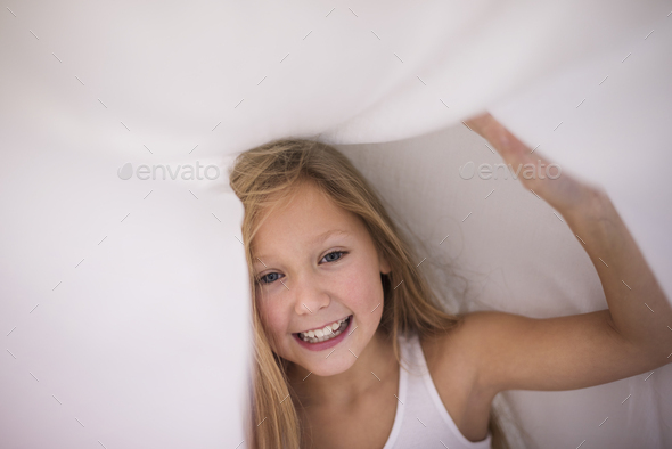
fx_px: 934
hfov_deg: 39.6
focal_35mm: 50
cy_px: 224
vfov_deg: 27.0
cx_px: 336
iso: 200
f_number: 2
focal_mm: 50
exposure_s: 1/125
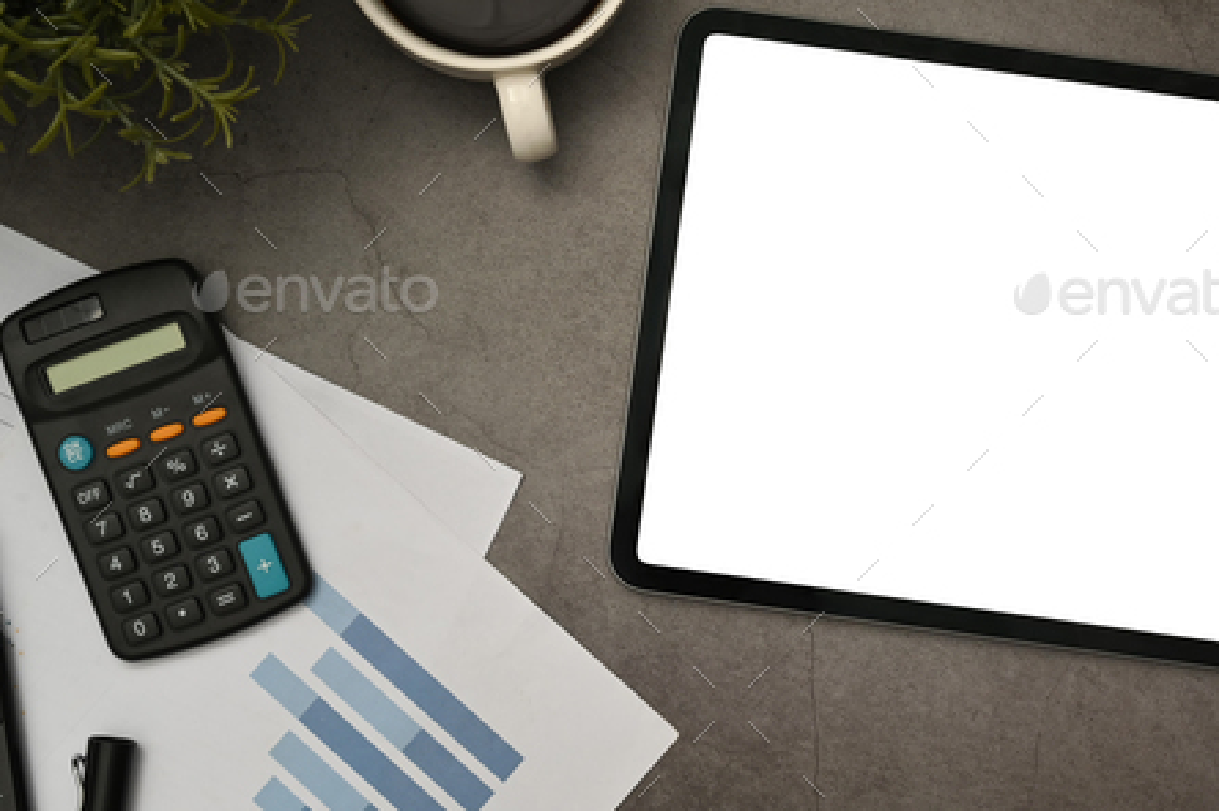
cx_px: 718
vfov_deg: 19.7
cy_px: 421
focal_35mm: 69
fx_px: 2335
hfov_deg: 29.2
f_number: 11
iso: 250
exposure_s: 1/640
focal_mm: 52
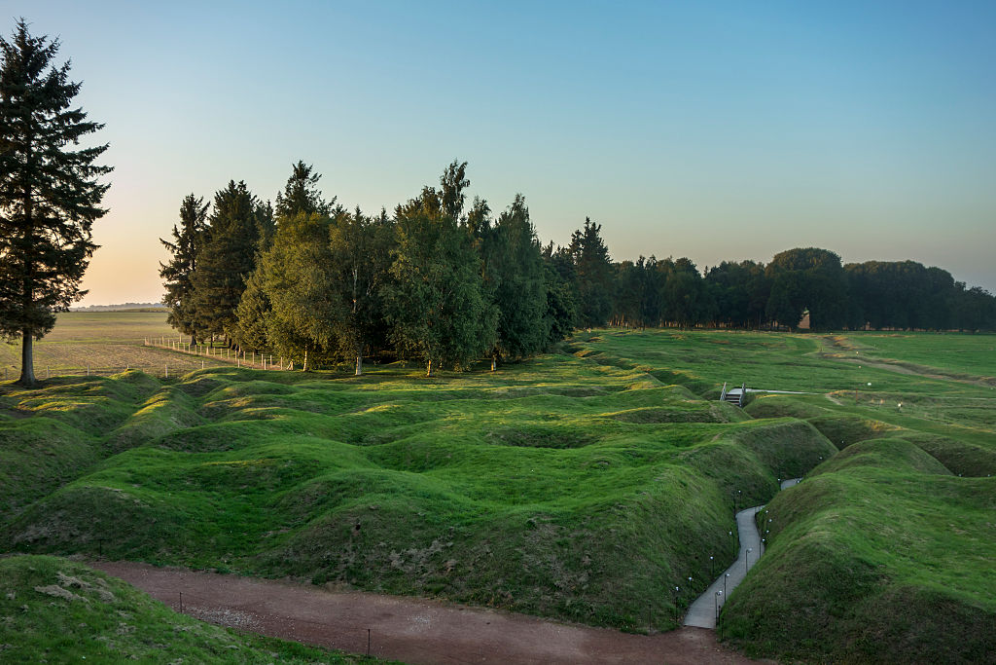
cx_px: 498
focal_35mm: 34
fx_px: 941
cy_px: 332
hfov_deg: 55.8
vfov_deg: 38.9
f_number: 4
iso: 125
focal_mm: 12.78
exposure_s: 1/100
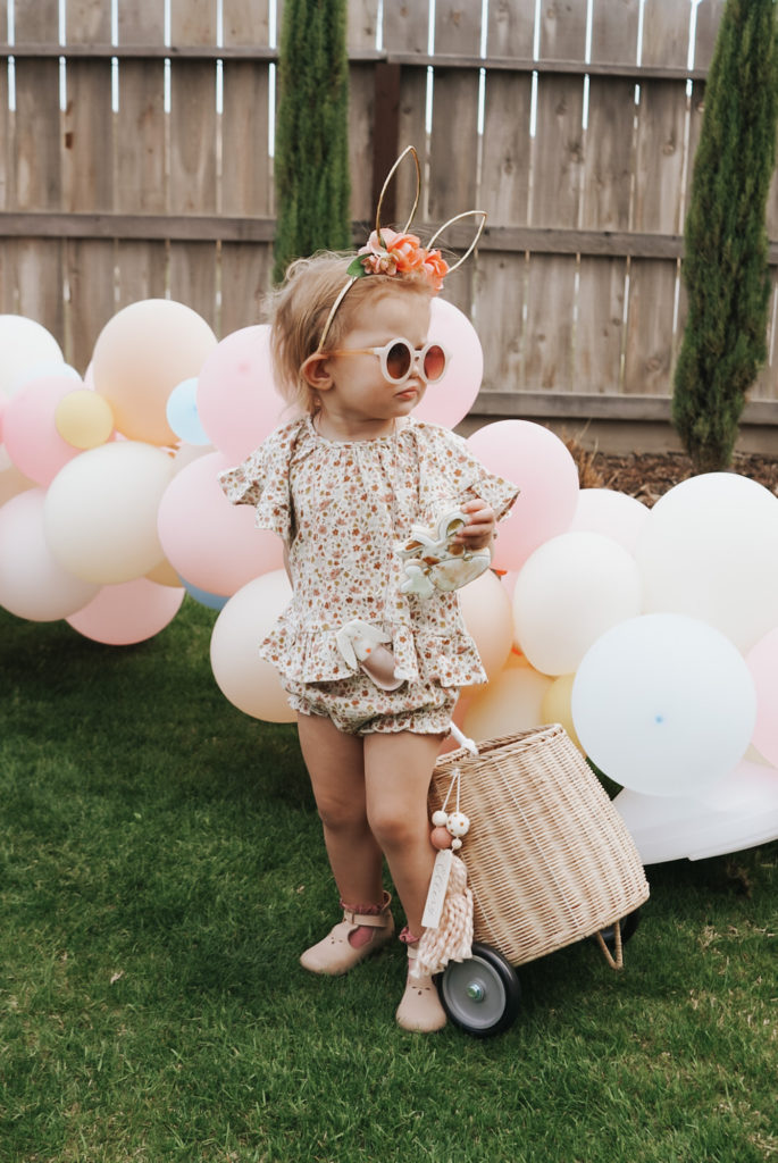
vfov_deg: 46.4
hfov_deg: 32.0
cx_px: 389
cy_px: 582
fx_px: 1358
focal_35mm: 42
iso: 100
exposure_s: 1/160
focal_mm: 28
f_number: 4
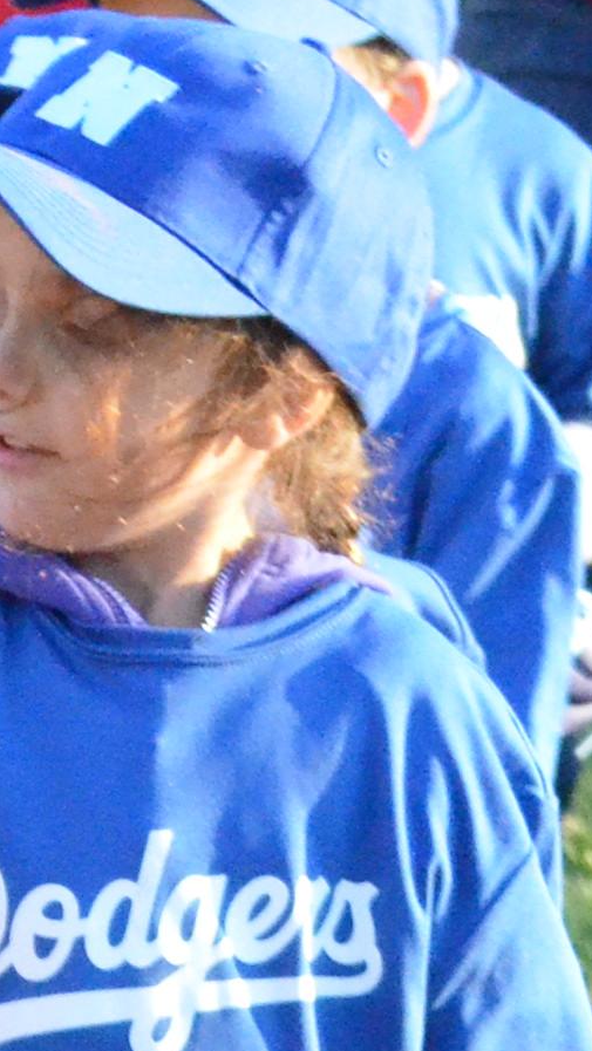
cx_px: -1427
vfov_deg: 4.5
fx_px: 13215
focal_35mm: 474
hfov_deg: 2.5
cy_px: 1256
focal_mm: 55
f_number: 8
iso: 6400
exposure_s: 1/2000
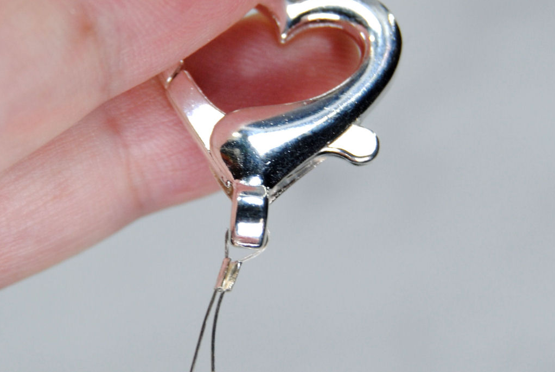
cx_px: 238
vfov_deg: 15.6
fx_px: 1358
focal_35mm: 88
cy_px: 174
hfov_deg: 23.1
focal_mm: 40
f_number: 6.3
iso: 200
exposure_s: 1/40
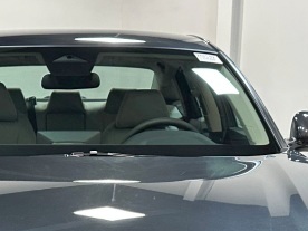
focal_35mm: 89
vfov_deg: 15.5
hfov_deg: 21.8
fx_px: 792
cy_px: 329
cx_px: 71
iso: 320
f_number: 1.78
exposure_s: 1/60
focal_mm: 6.86
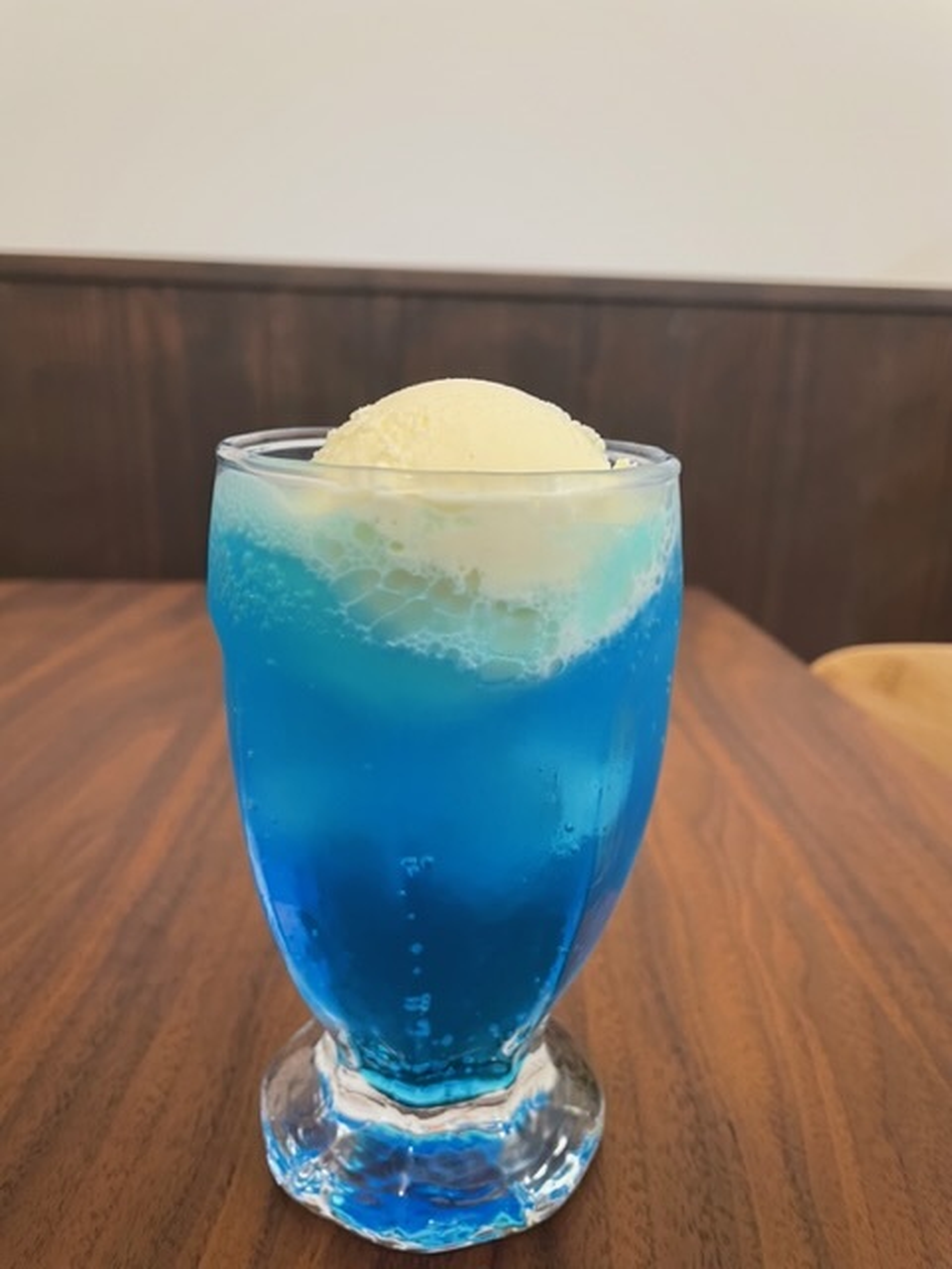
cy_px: 634
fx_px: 953
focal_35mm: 26
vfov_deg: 67.3
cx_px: 476
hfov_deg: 53.1
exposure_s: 1/50
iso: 125
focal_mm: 4.2
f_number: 1.6
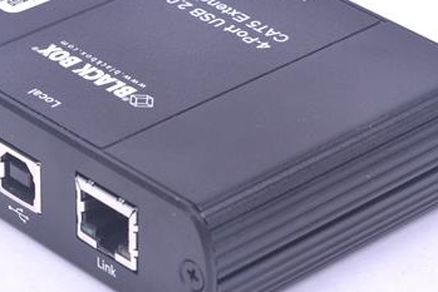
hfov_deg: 14.5
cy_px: 112
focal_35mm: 142
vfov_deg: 9.7
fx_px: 1727
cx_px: 211
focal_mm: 55
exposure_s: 1/200
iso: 200
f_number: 11
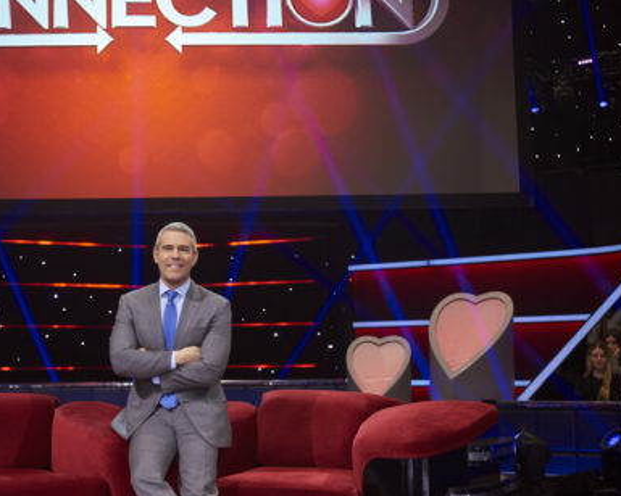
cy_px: 270
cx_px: 176
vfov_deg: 20.4
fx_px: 1378
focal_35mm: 75
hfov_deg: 25.2
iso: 1250
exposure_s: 1/125
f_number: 4.5
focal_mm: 40
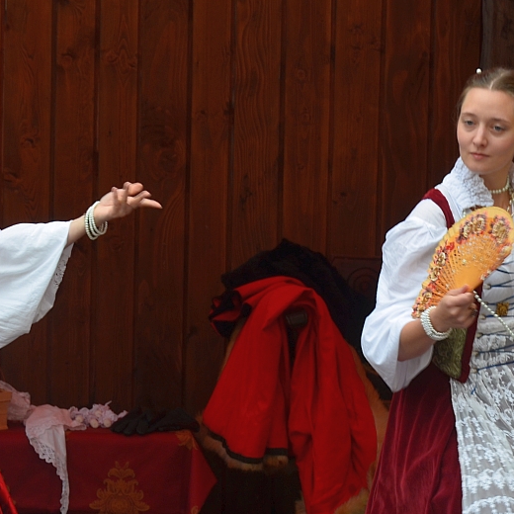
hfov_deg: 6.6
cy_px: 351
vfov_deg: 6.6
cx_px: 155
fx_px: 4469
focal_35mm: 266
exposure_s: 1/100
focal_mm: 85
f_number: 11
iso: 200
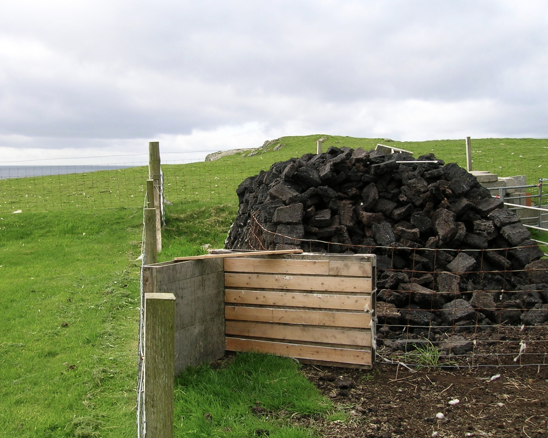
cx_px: 242
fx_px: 616
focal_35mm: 38
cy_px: 210
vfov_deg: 39.2
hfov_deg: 47.8
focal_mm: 5.7
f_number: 4.9
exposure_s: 1/225
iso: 50
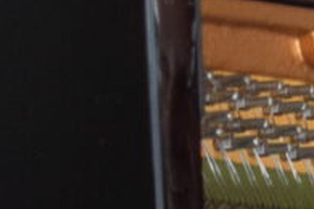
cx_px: 1116
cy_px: 419
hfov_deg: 6.0
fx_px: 2678
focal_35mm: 307
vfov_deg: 4.4
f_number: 4
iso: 1600
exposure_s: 1/60
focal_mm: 26
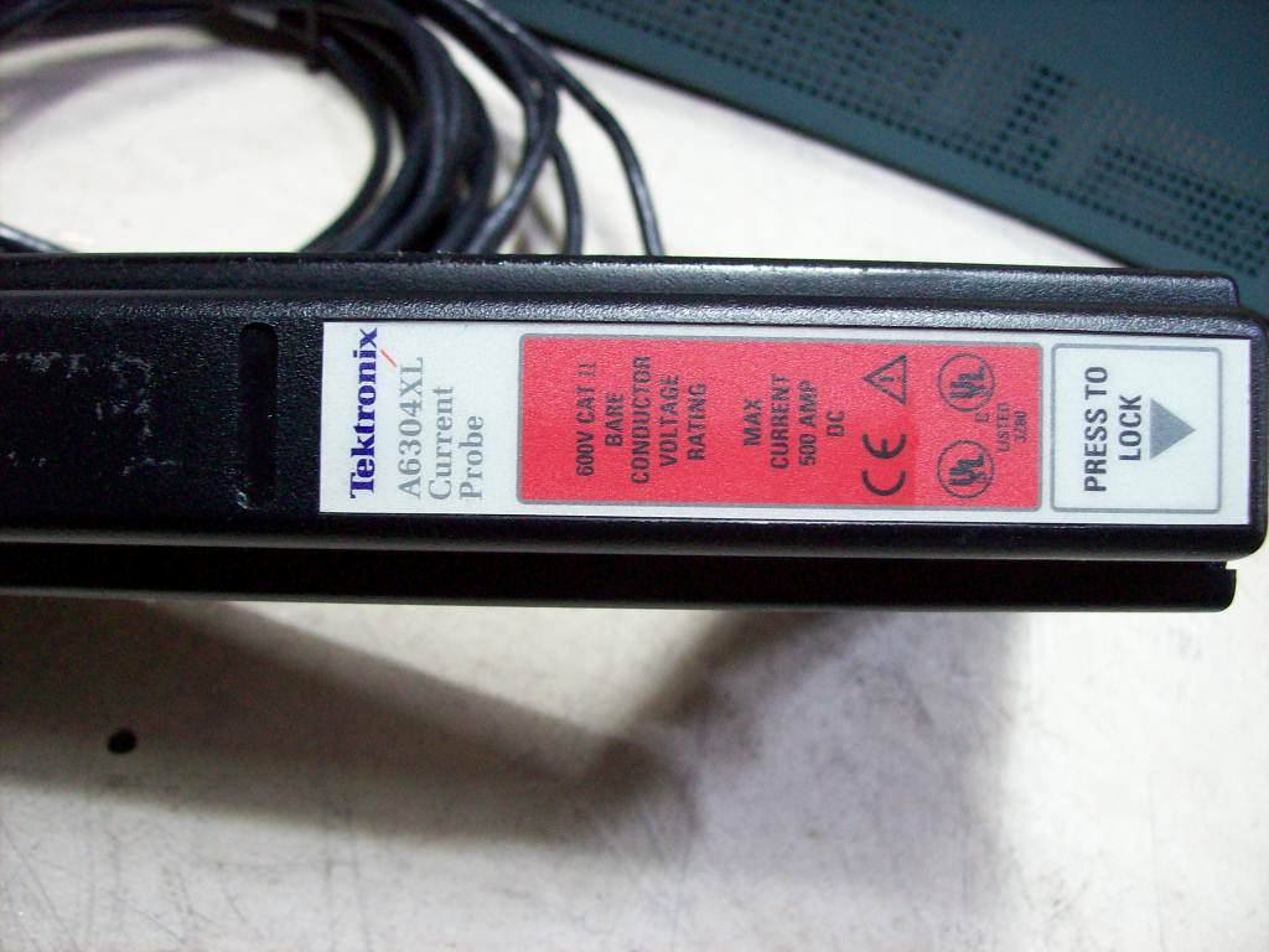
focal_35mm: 36
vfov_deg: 39.7
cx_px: 634
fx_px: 1320
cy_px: 476
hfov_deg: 51.4
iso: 160
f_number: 2.7
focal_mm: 6
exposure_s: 1/26.3
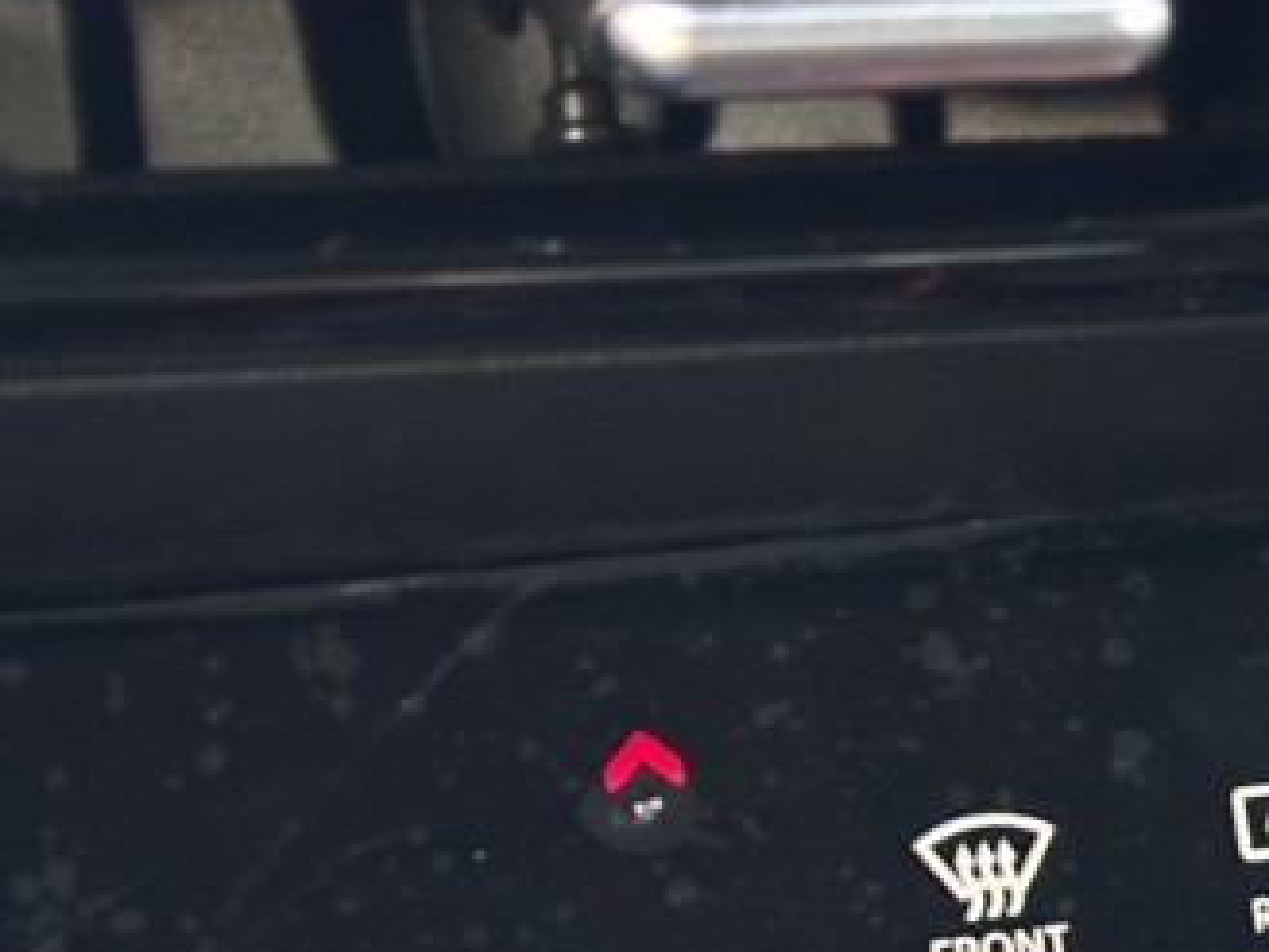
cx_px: 1671
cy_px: 762
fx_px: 5499
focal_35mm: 150
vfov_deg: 9.9
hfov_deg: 12.7
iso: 250
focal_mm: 6.86
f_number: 1.78
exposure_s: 1/33
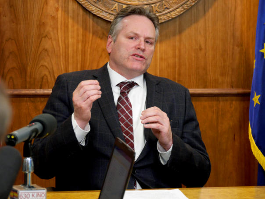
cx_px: 132
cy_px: 100
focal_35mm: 168
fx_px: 1286
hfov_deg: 11.8
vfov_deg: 8.8
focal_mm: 84
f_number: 5.6
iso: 1600
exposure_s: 1/60
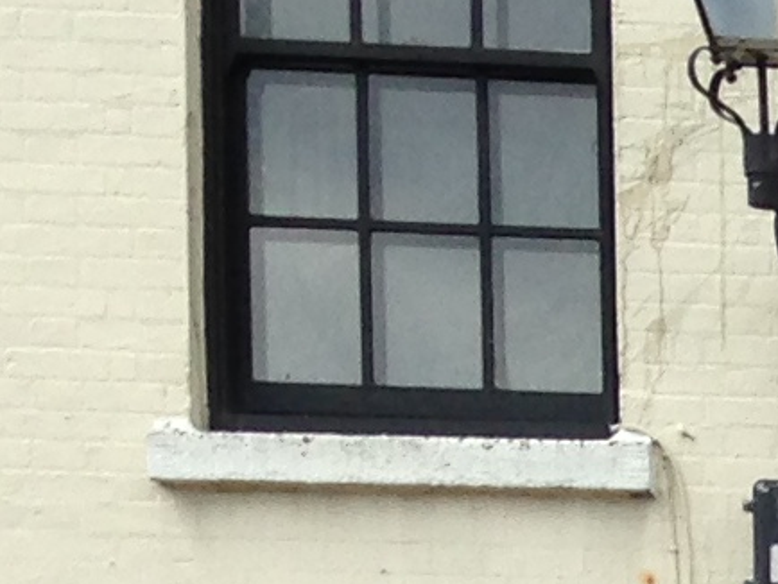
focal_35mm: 248
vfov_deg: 5.6
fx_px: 5577
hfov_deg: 7.2
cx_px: 2280
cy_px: 1713
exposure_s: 1/493
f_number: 2.4
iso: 50
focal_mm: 4.12
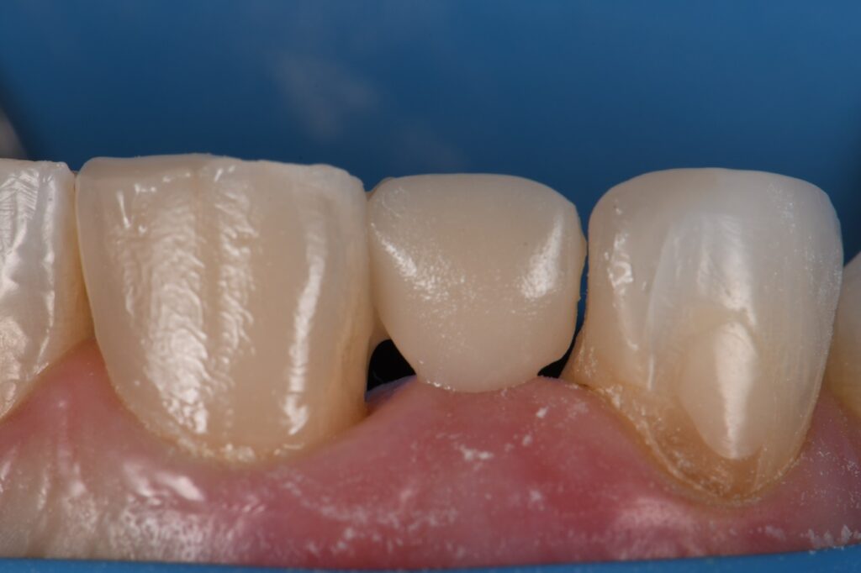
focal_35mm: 157
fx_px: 3753
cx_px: 430
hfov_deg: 13.1
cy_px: 286
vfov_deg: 8.7
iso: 200
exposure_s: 1/160
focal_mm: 105
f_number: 32
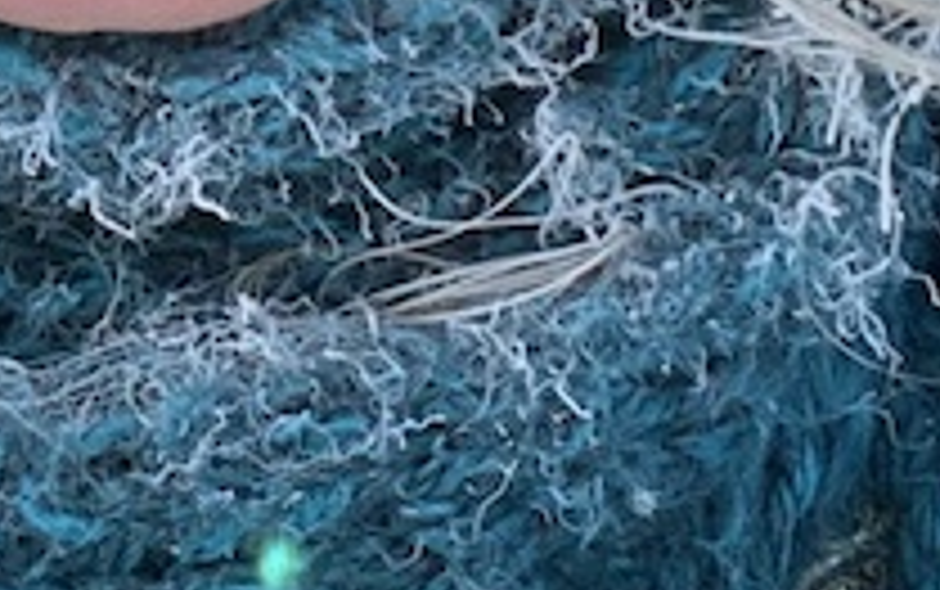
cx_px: -225
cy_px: -662
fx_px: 3897
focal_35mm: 152
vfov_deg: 8.2
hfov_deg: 13.3
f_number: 2.2
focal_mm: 2.71
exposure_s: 1/122
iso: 64
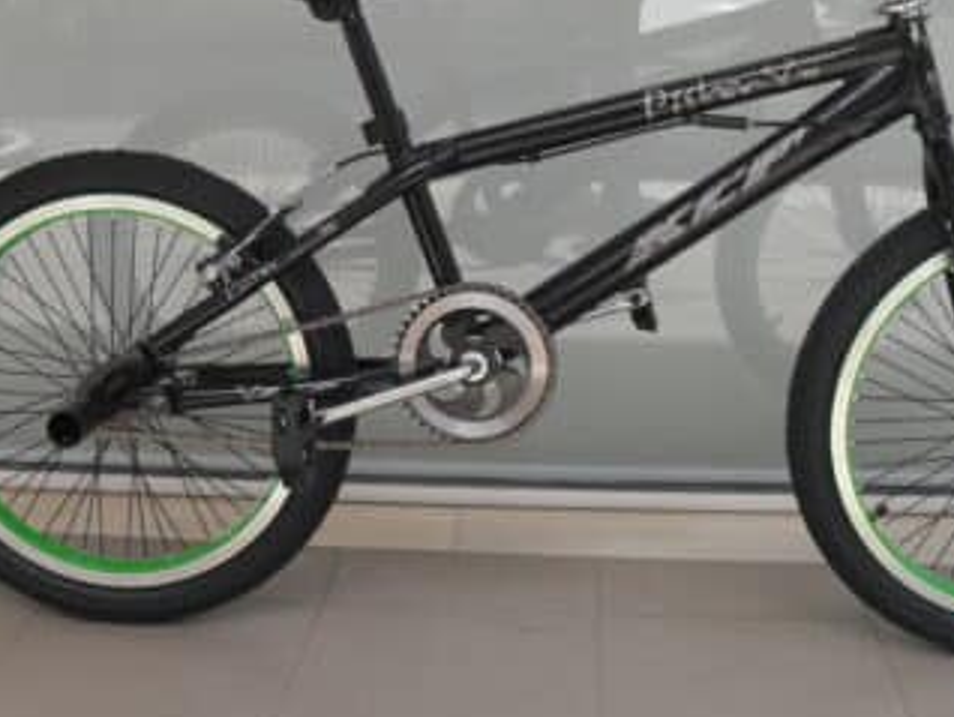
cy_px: 244
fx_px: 1517
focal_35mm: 55
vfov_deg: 26.5
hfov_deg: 34.8
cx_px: 549
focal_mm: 6.2
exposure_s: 1/60
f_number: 8.9
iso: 100
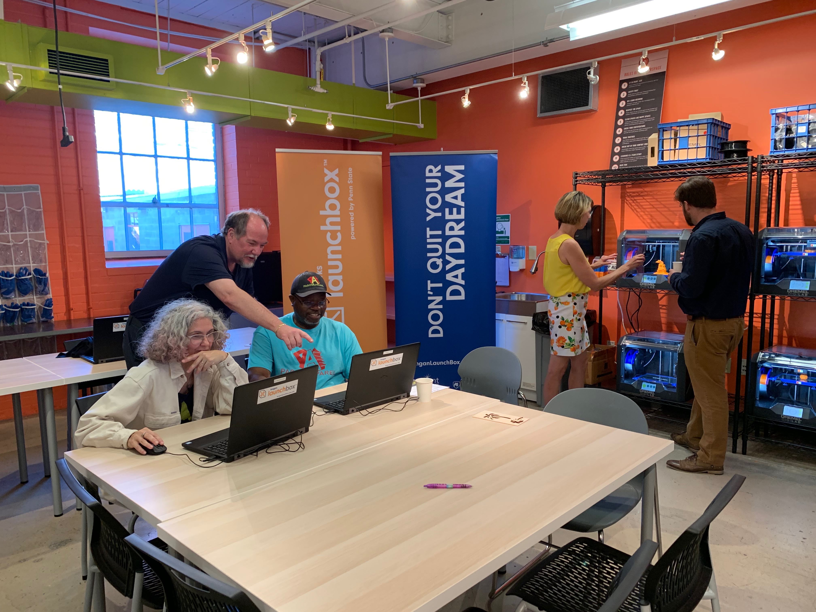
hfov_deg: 67.3
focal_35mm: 26
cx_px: 408
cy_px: 306
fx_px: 613
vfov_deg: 53.1
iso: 100
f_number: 1.8
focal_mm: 4.25
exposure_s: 1/60
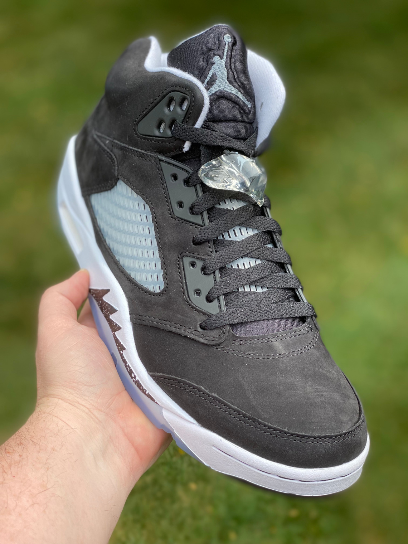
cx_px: 204
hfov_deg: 28.0
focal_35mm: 52
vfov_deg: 36.8
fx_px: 817
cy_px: 272
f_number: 2
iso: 20
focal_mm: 6
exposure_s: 1/571
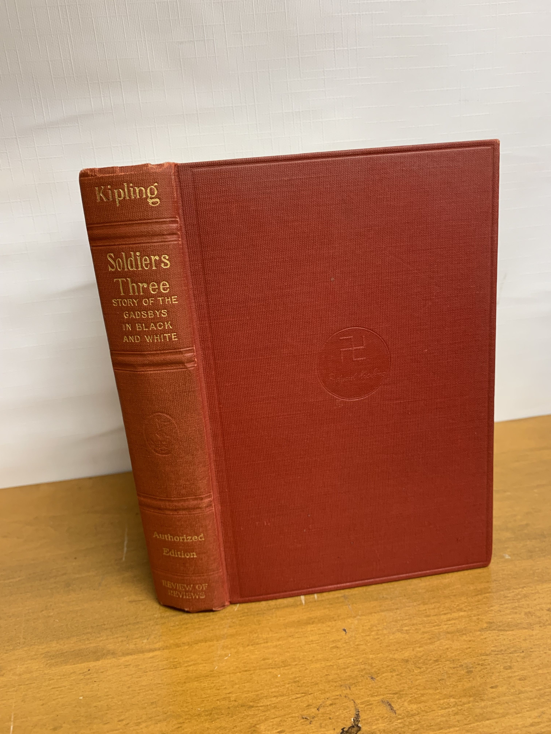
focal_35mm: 26
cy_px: 367
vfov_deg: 67.3
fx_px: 552
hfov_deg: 53.1
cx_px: 276
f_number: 1.8
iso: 64
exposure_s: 1/60
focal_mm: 4.25
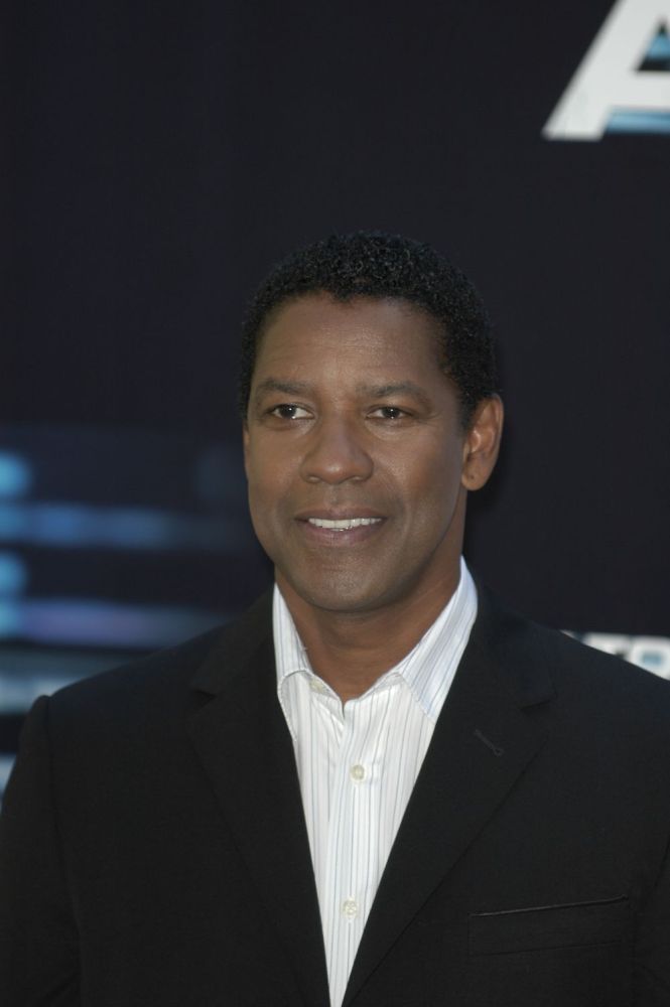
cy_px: 504
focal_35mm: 300
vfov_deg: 6.9
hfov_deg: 4.6
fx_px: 8389
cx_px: 335
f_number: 2.8
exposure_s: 1/180
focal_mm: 200
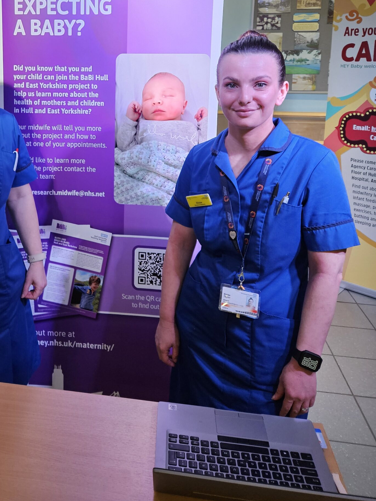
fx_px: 492
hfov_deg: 40.7
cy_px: 135
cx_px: 99
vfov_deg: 52.0
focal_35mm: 34
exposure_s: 1/100
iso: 200
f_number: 1.8
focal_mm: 5.4
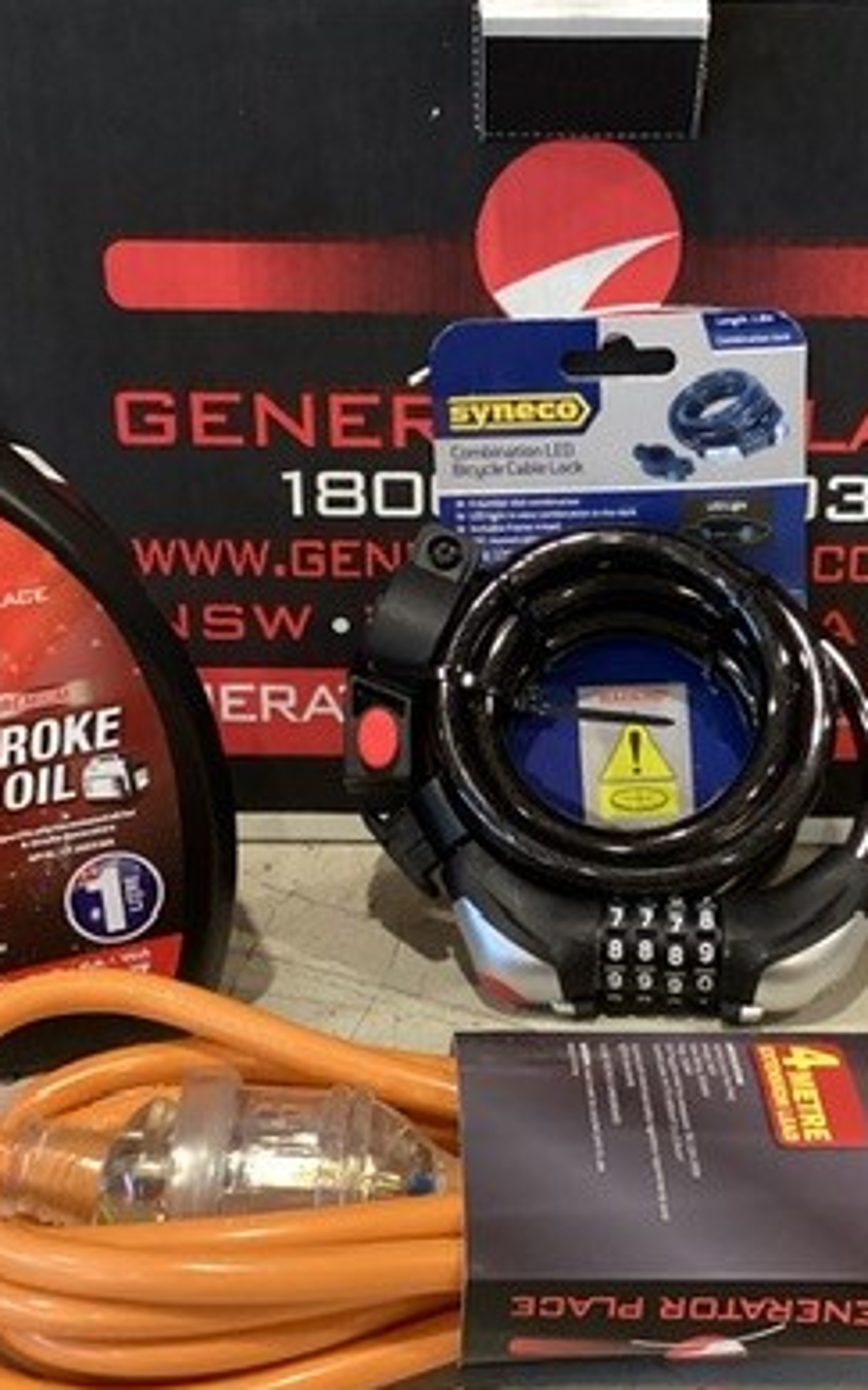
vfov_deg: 37.5
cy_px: 711
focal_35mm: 54
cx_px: 554
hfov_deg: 23.9
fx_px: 2045
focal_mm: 3.3
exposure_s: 1/40
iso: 320
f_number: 2.4
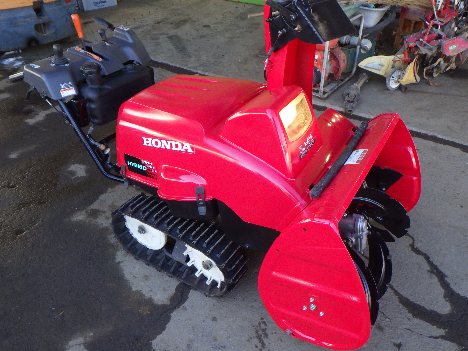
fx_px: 379
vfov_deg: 49.7
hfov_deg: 63.4
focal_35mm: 28
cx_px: 234
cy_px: 176
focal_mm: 5
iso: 125
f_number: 4.2
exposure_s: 1/60
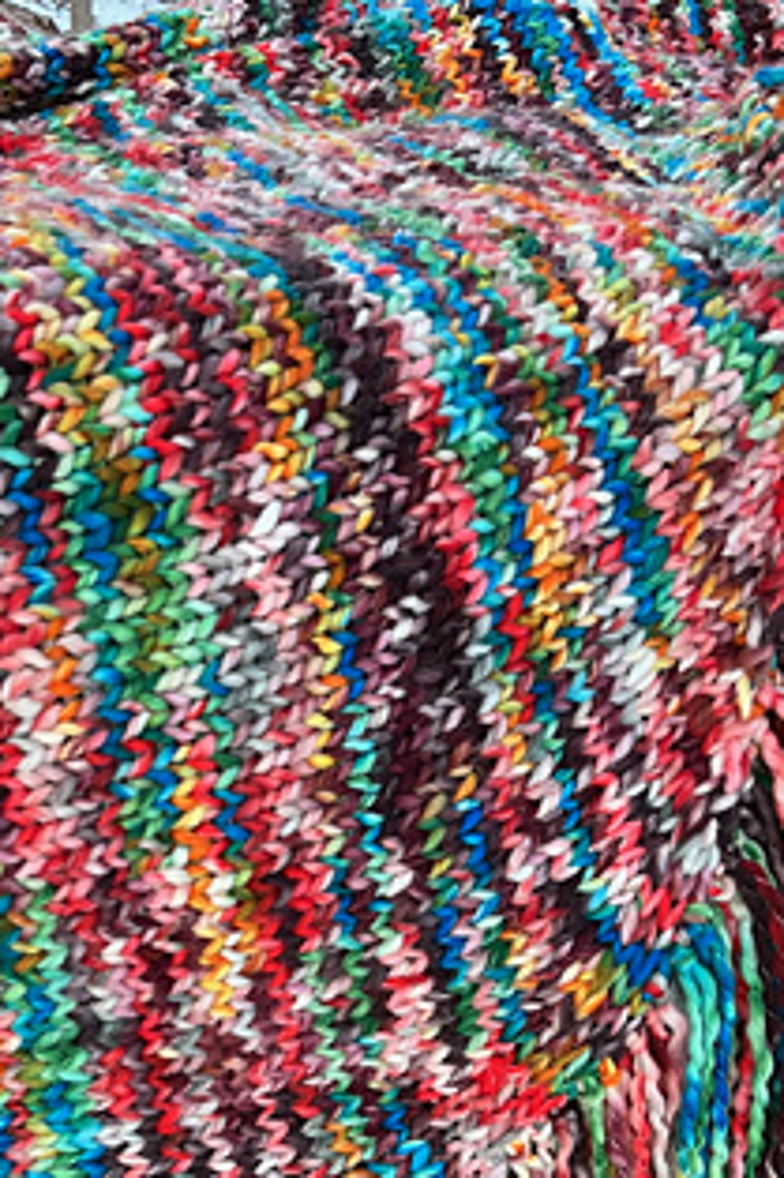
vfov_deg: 44.1
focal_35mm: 43
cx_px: 343
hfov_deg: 31.1
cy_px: 867
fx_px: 1406
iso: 64
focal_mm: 5.1
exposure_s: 1/122
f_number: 1.6
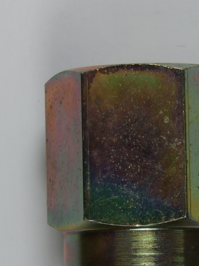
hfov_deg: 5.9
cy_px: 227
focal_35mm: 250
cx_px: 124
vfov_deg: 7.9
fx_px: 1917
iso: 100
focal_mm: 20.86
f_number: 5.1
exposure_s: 1/200
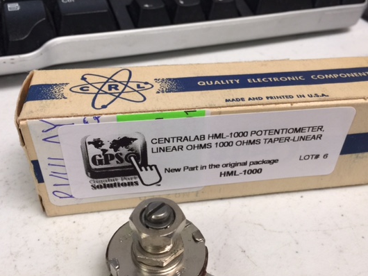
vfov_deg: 40.6
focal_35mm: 35
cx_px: 196
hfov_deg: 52.6
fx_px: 372
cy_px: 164
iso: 40
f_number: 2.2
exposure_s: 1/30
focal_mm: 4.15
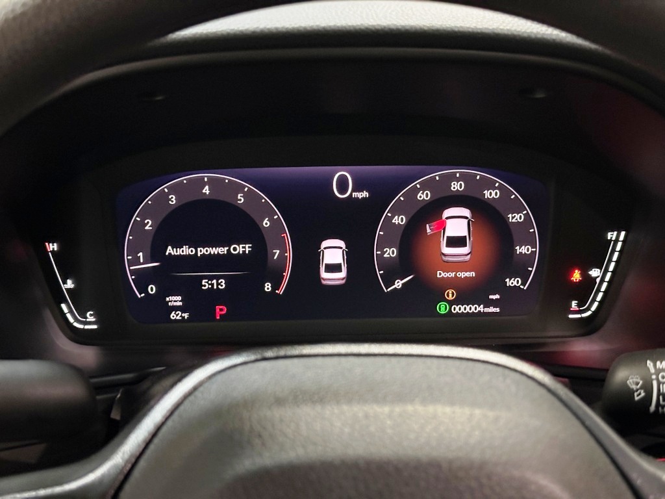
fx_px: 922
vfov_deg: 30.3
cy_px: 250
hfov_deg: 39.7
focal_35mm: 48
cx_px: 332
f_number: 1.78
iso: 640
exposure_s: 1/24
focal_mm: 6.86
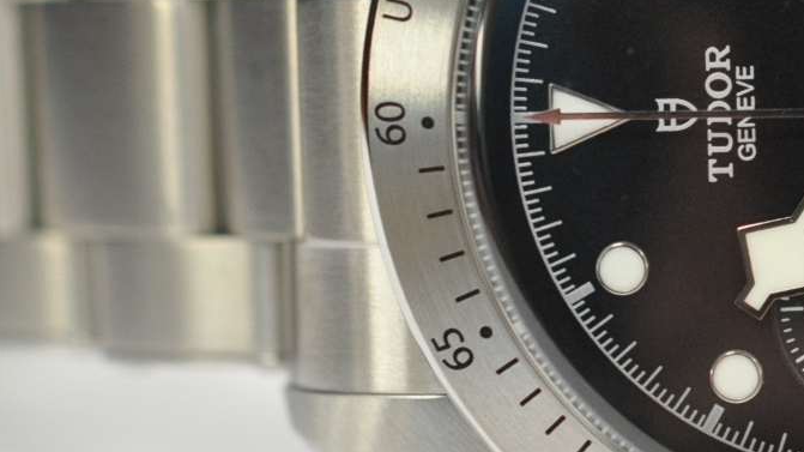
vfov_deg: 4.0
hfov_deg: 7.1
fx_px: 6415
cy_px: 156
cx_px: 879
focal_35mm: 301
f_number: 4.5
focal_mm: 60
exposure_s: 1/125
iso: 800
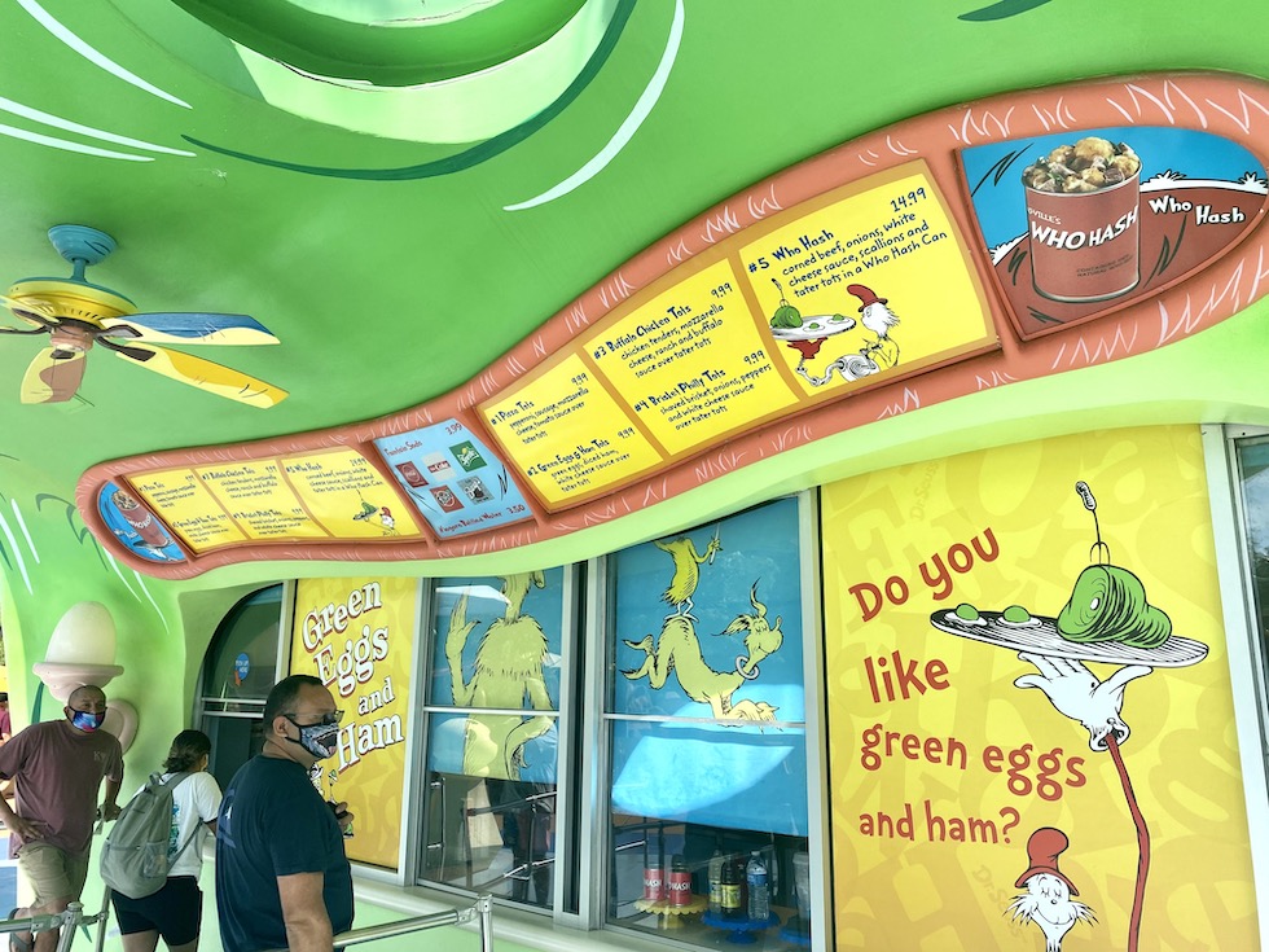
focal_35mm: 26
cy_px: 476
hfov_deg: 67.3
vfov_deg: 53.1
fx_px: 953
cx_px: 634
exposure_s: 1/1395
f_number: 1.8
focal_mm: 4.25
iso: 32
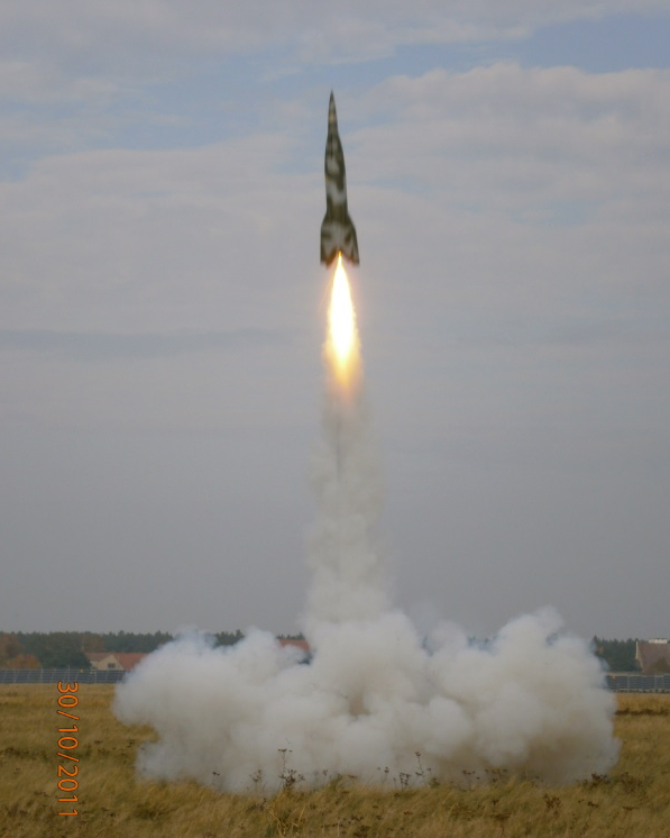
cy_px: 423
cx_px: 334
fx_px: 3370
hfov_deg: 11.4
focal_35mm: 136
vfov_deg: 14.2
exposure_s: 1/320
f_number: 6.5
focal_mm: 23.5
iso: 80
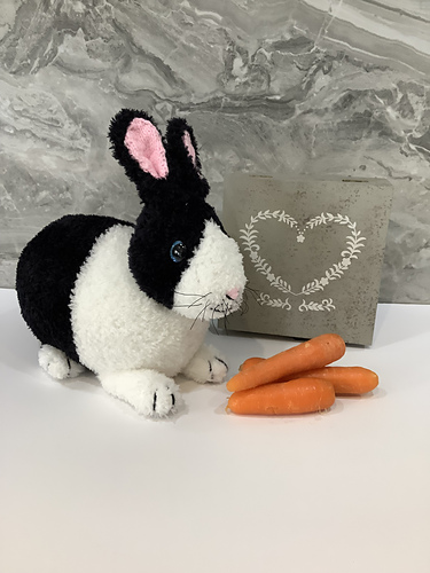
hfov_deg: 45.4
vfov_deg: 58.4
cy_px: 286
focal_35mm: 31
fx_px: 513
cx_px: 215
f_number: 2.4
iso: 125
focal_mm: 3.3
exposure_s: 1/60
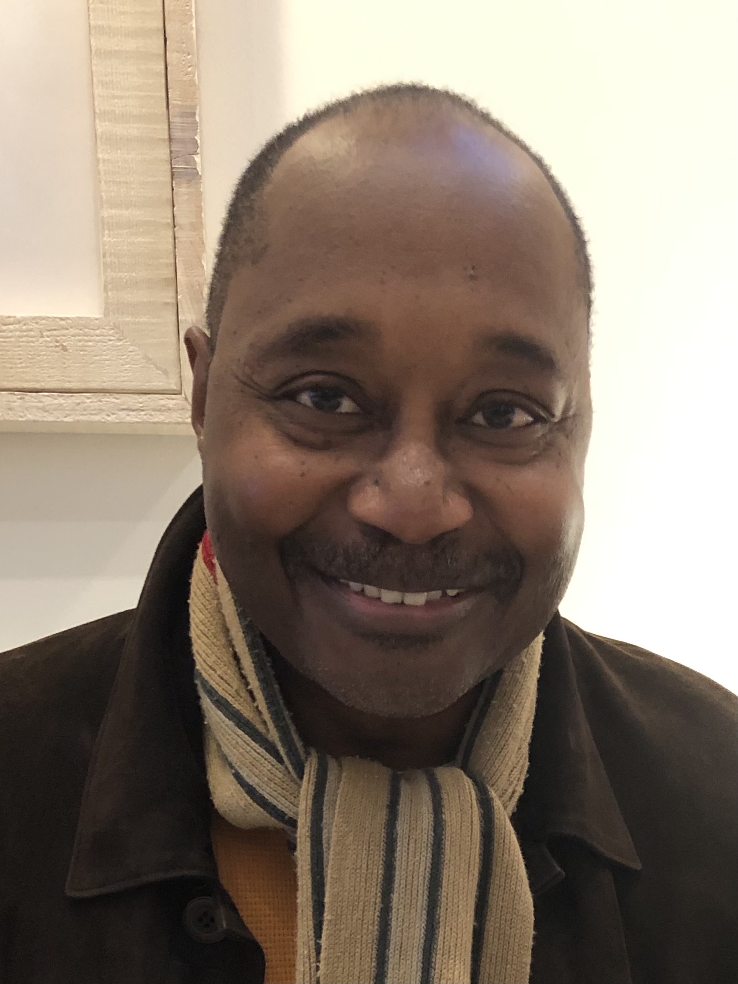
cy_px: 492
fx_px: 796
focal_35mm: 28
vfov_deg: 63.4
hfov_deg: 49.8
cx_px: 369
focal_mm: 3.99
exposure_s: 1/15
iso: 100
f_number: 1.8
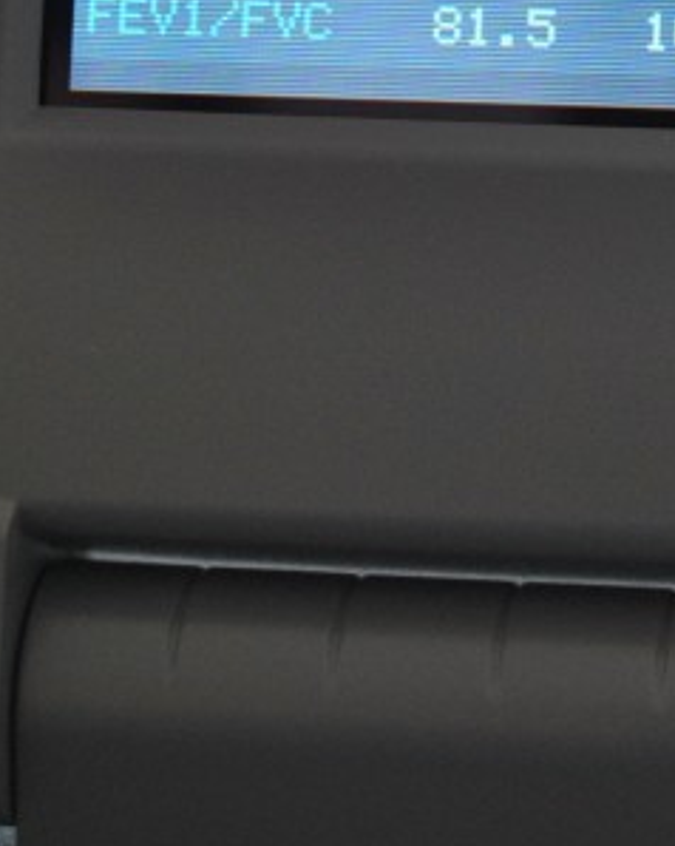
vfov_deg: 11.4
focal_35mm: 163
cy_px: -379
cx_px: 817
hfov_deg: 9.3
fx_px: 4075
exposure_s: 1/30
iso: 250
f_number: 4.5
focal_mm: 30
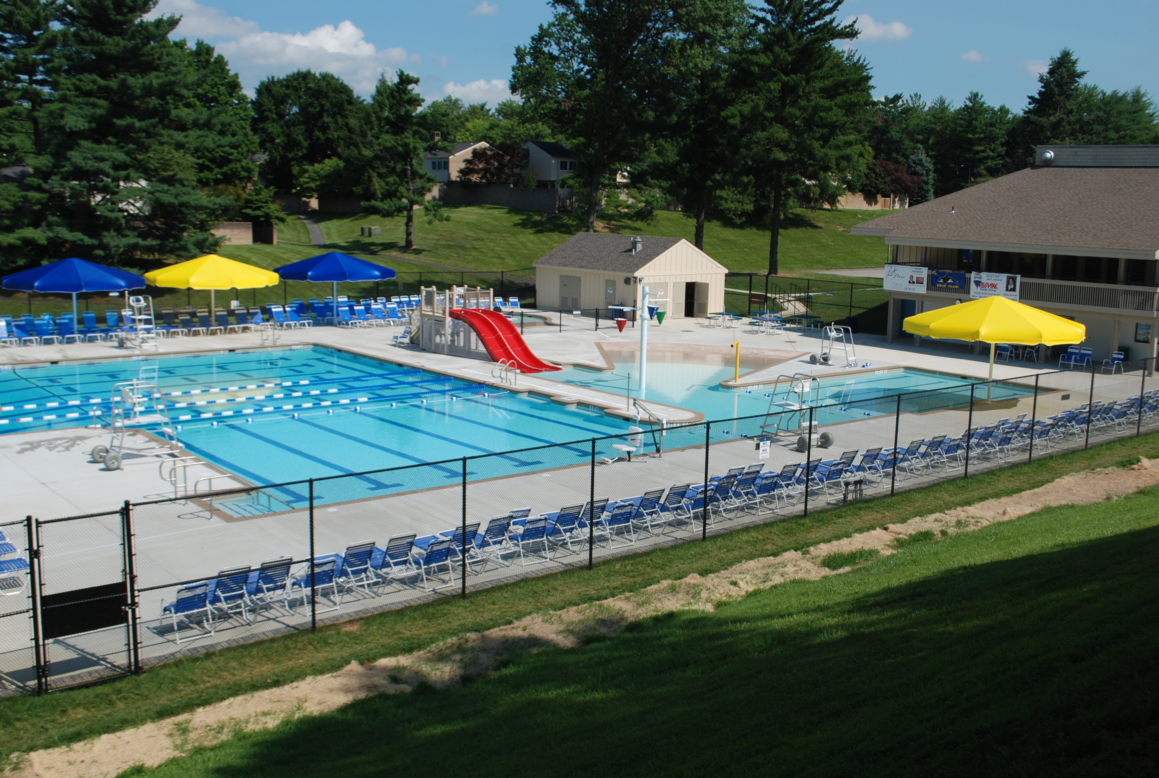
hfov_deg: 53.0
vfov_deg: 37.0
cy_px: 389
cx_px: 580
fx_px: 1161
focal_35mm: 36
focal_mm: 24
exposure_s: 1/250
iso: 100
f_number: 8
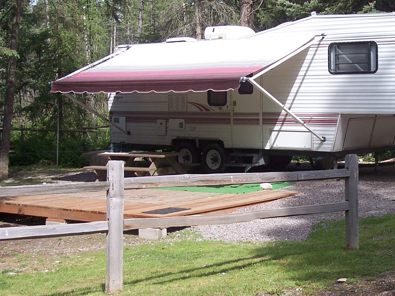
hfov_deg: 25.7
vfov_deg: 19.6
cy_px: 103
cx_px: 289
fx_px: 856
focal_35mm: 75
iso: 100
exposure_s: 1/500
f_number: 3.4
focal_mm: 8
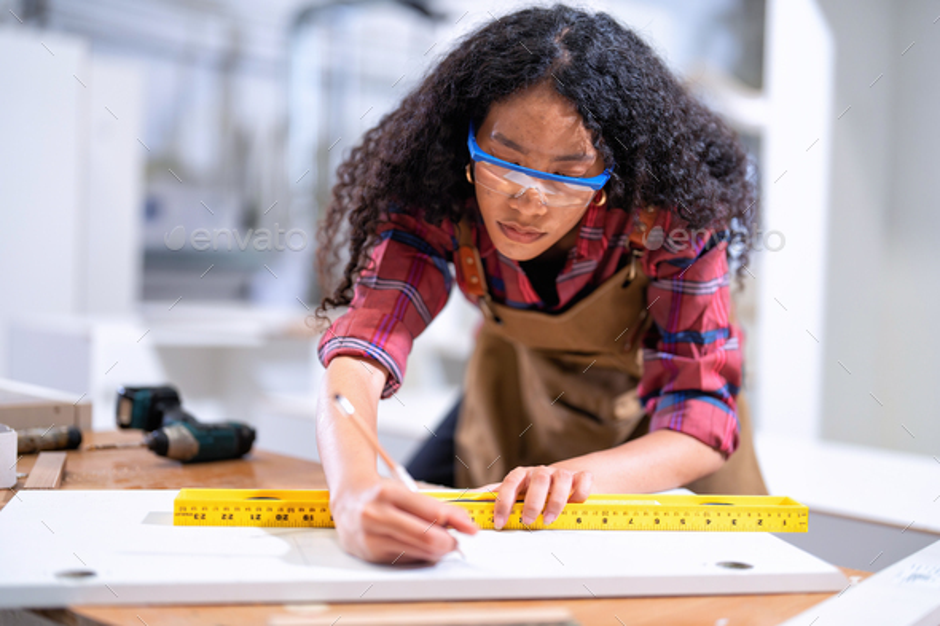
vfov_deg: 27.0
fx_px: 1305
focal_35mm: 50
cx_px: 470
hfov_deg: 39.6
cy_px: 313
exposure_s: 1/200
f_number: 1.2
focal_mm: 50
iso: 250
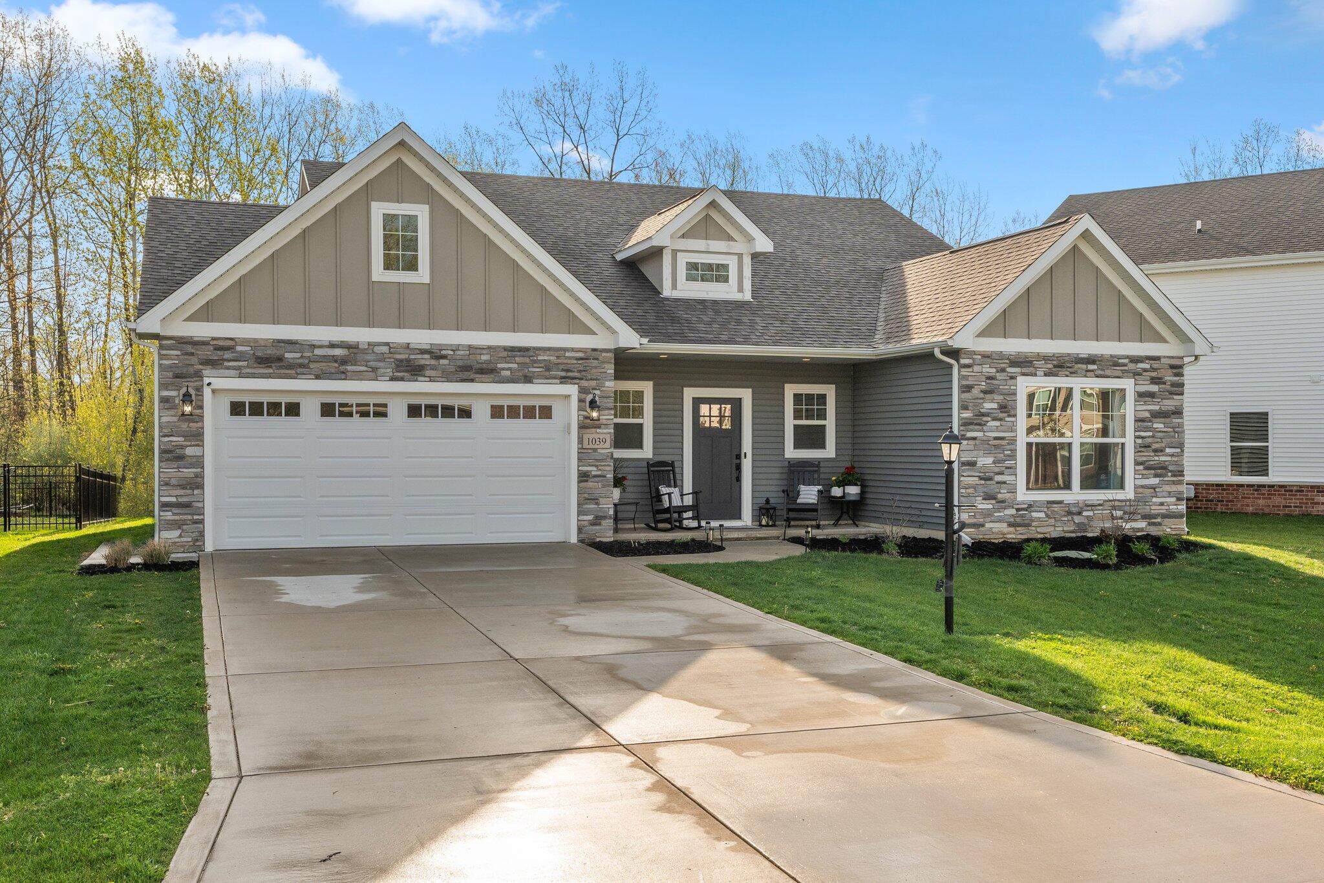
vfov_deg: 40.0
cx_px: 662
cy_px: 442
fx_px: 1213
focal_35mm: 33
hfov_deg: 57.2
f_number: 9
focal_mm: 22.6
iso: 320
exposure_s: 1/320
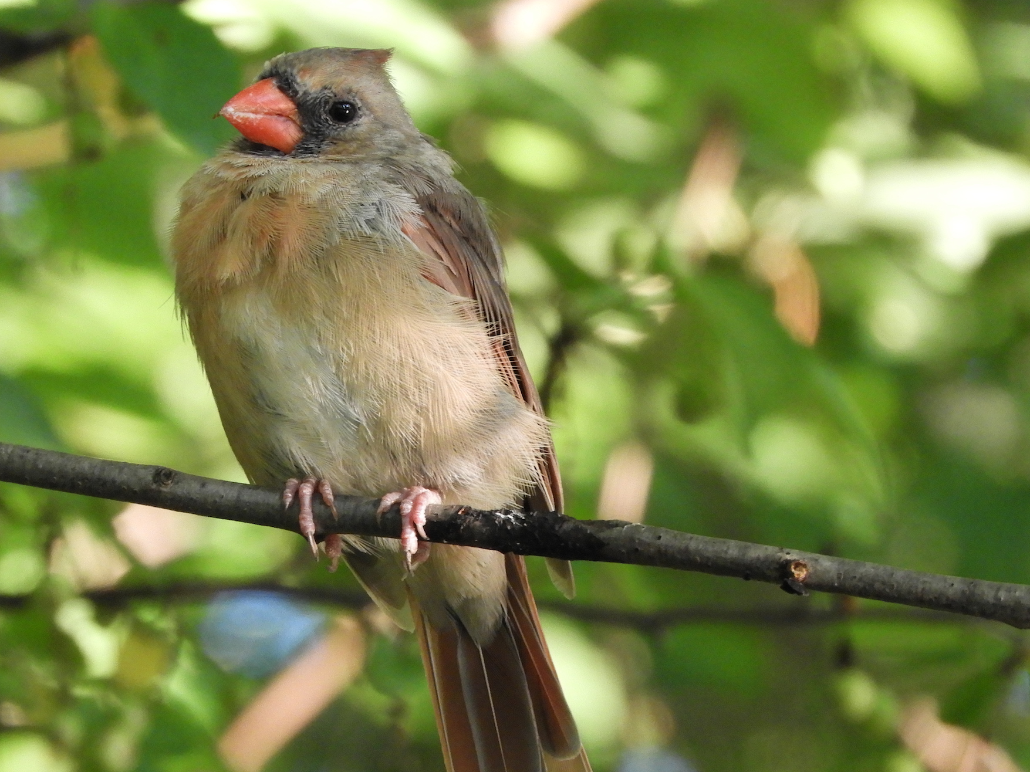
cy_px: 412
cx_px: 437
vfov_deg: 1.7
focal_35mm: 889
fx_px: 26450
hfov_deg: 2.2
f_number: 5.6
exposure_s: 1/60
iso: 560
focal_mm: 116.5
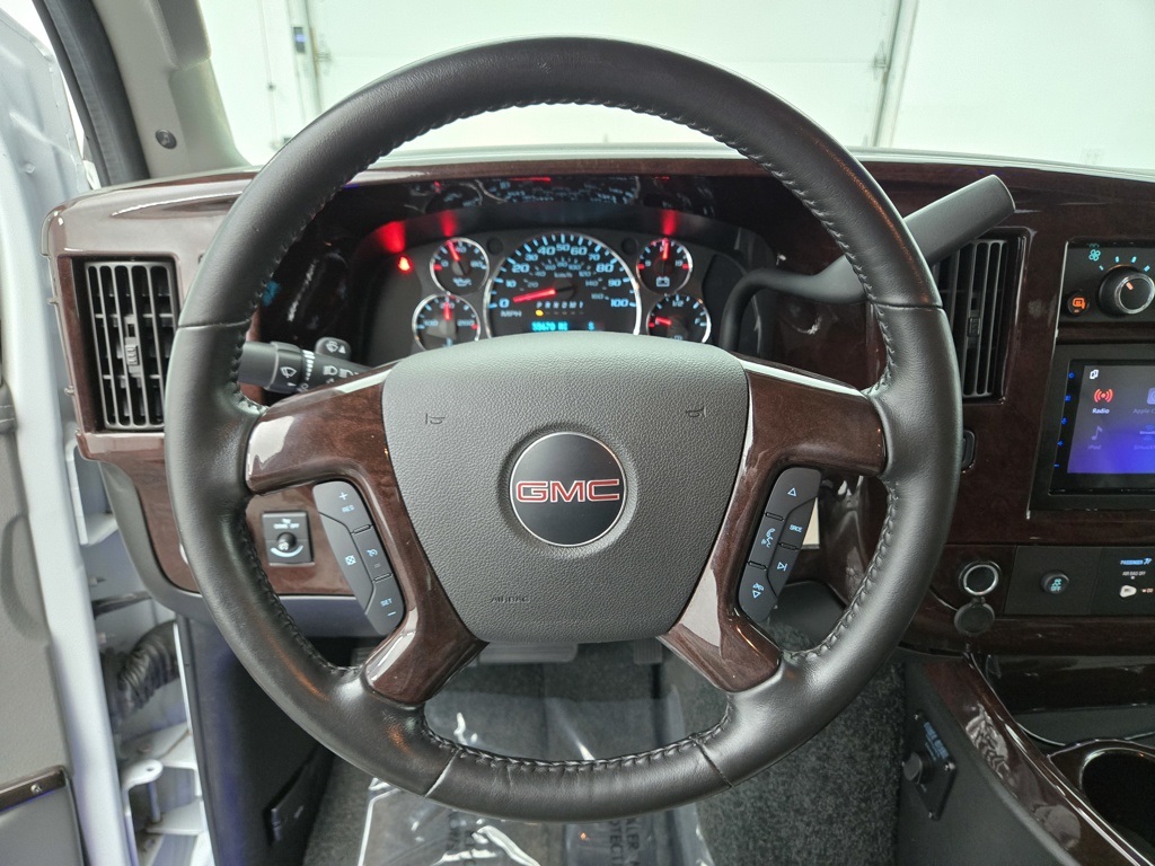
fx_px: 767
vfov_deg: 58.9
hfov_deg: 73.9
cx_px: 578
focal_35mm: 23
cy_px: 433
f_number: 1.8
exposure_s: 1/60
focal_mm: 5.4
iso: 800
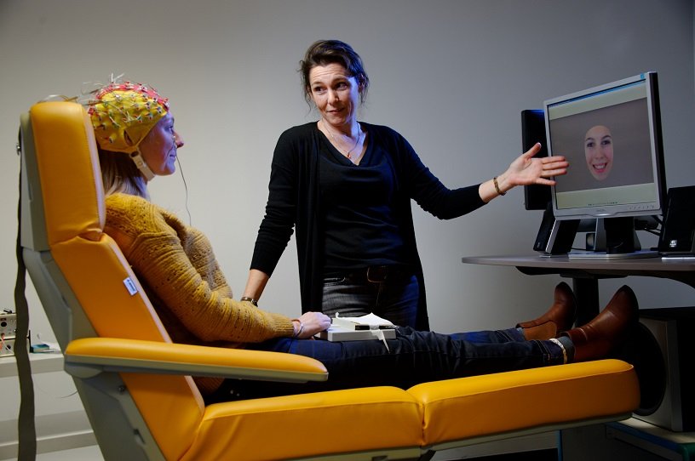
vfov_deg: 30.4
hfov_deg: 44.5
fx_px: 848
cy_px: 230
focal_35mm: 44
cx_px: 348
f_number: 5.6
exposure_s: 1/13
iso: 320
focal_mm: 44
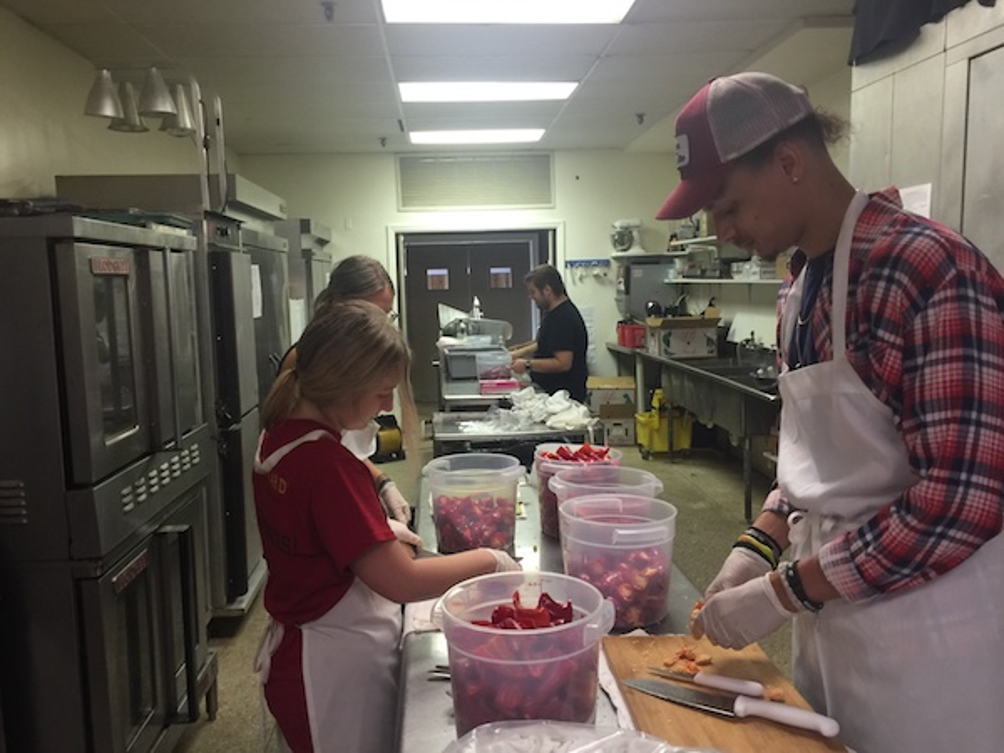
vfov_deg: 48.2
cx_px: 502
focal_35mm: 29
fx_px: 841
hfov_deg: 61.7
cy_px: 376
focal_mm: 4.15
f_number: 2.2
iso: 80
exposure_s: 1/15
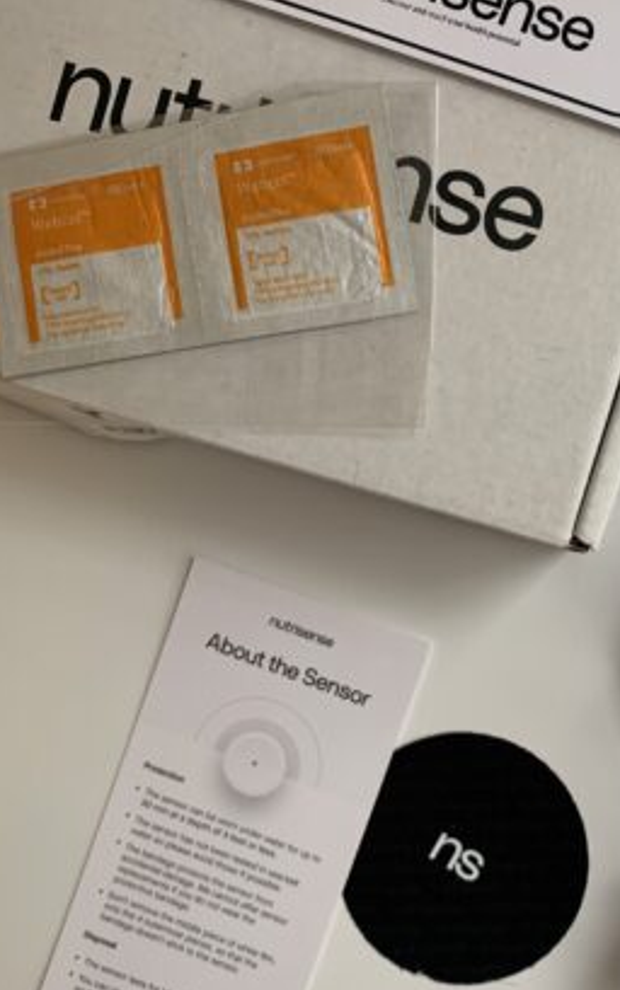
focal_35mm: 38
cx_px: 461
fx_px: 1026
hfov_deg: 33.0
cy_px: 520
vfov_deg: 51.5
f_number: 1.8
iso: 100
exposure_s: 1/60
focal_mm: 4.25
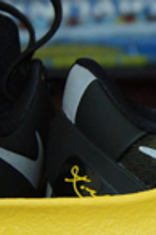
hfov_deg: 7.6
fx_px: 1166
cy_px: 147
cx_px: 187
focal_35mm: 179
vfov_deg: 11.5
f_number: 4.5
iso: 1250
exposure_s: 1/50
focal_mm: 30
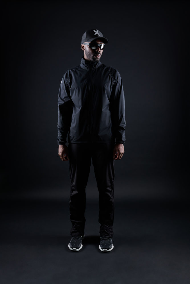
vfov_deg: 54.4
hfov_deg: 37.9
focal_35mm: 35
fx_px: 277
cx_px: 95
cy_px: 142
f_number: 10
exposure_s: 1/250
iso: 100
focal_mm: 35
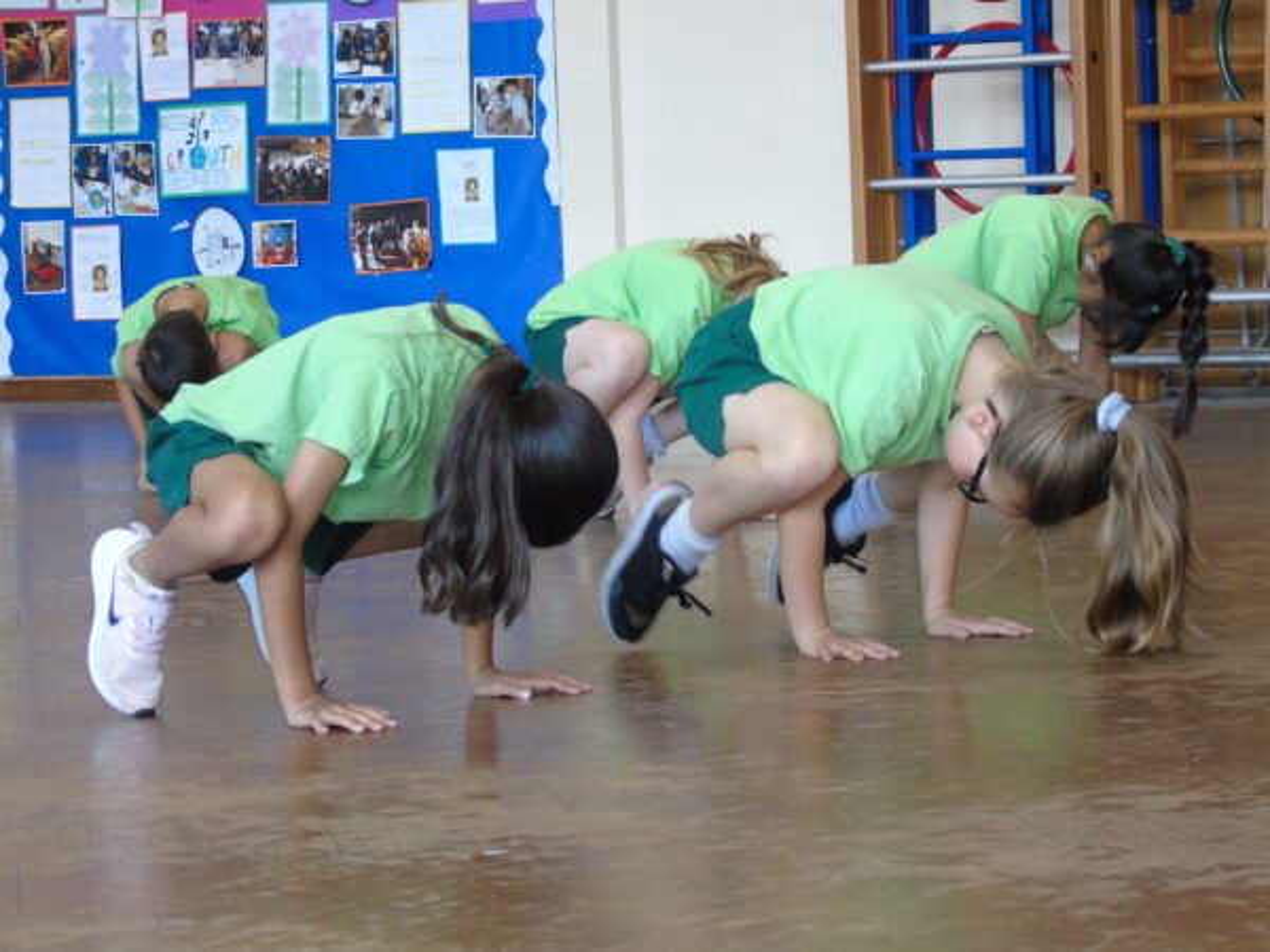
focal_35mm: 124
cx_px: 635
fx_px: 4549
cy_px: 476
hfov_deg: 15.9
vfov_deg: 12.0
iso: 400
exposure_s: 1/30
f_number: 4.6
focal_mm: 22
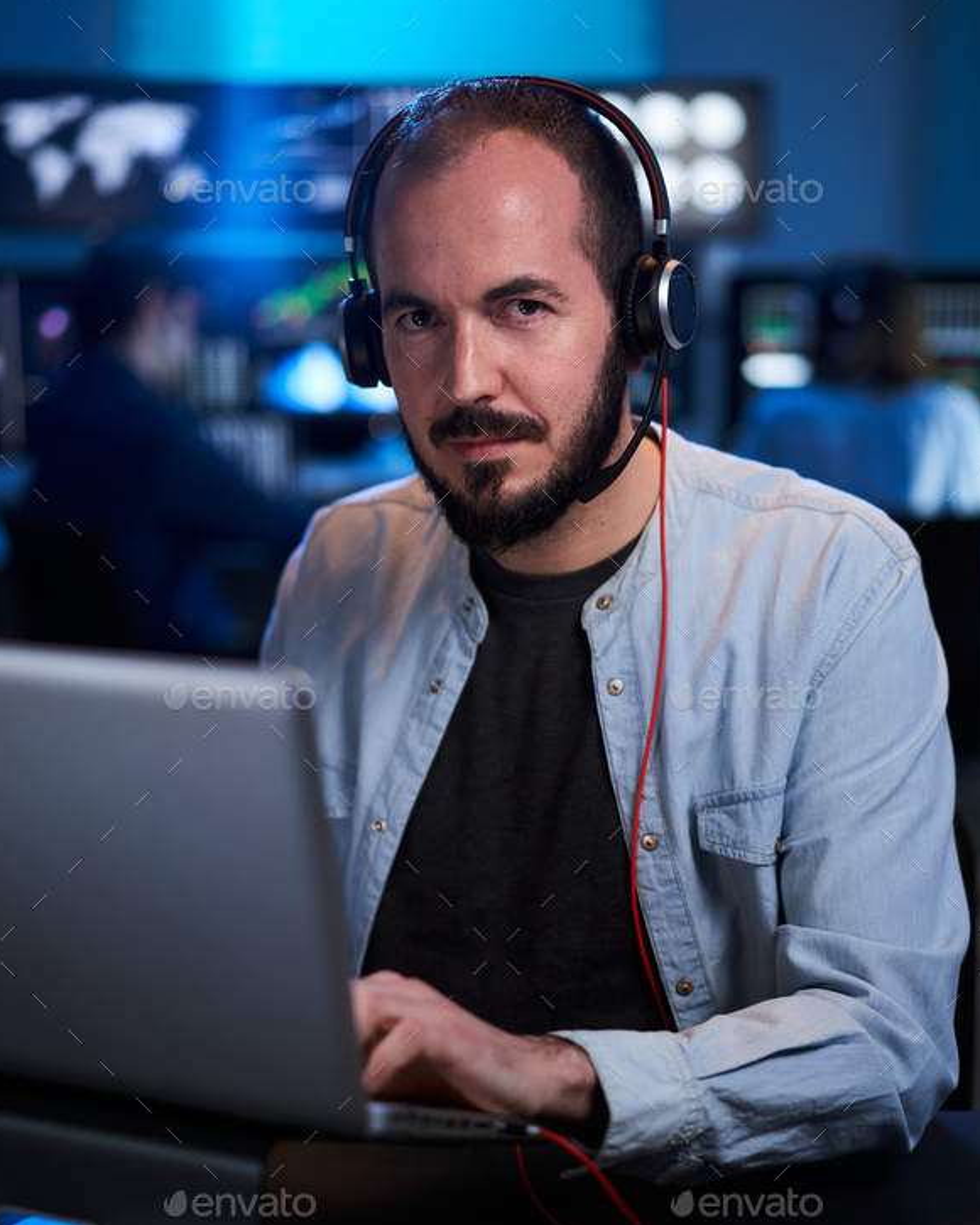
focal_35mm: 63
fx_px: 2284
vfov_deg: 30.0
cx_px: 488
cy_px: 685
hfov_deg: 24.2
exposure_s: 1/50
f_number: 2
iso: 320
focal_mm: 55
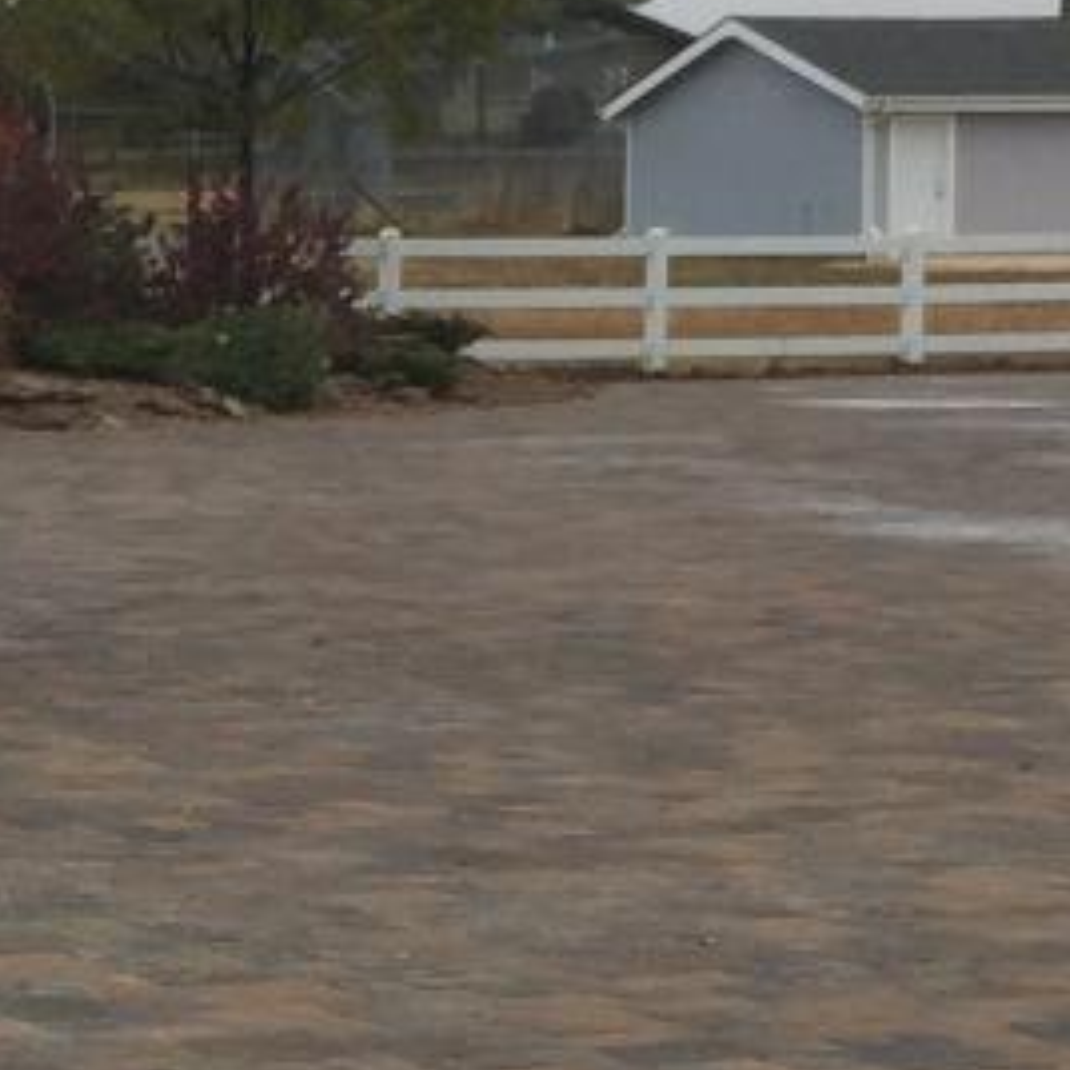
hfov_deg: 11.1
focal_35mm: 153
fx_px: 5351
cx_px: -331
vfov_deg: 11.3
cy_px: 990
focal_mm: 4.15
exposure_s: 1/1319
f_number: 2.2
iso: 32
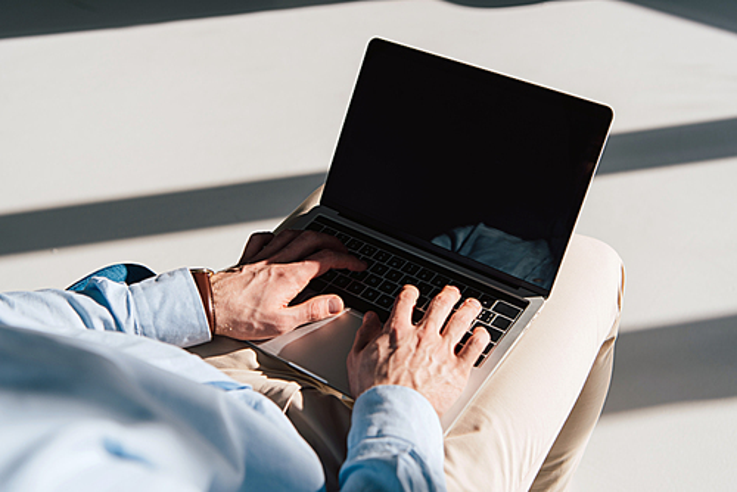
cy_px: 246
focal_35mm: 46
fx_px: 942
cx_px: 368
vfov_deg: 29.3
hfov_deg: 42.7
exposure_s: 1/800
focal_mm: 46
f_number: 4
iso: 125
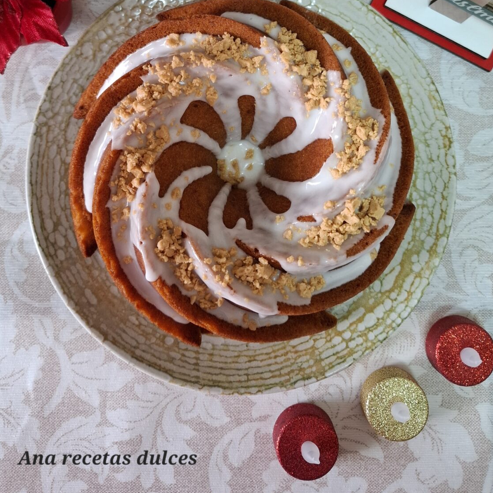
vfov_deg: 56.3
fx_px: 451
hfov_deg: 57.3
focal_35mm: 28
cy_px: 172
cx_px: 240
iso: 250
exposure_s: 1/33
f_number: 1.8
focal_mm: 5.54
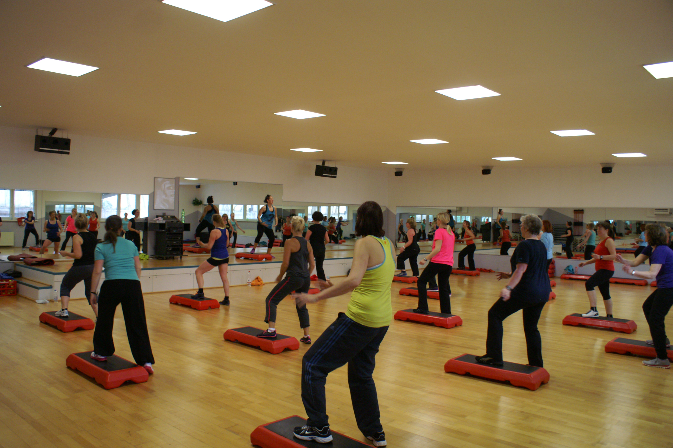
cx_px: 331
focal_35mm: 28
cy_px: 224
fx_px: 523
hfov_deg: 65.5
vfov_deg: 46.4
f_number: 3.5
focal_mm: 18
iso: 800
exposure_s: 1/60
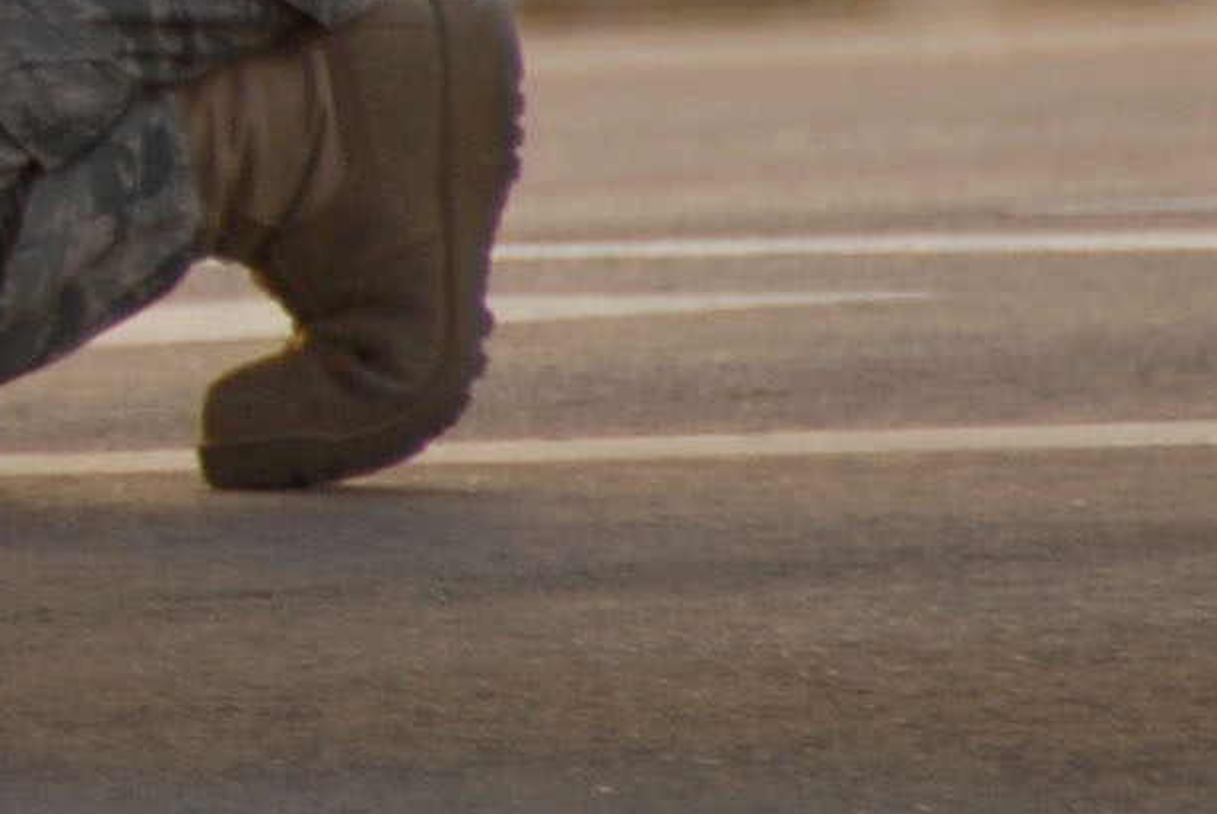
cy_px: -534
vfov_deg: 0.7
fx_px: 64121
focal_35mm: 1895
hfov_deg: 1.1
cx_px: -2208
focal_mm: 200
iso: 100
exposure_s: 1/125
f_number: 5.6
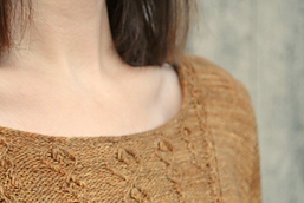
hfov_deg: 14.6
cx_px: 124
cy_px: 146
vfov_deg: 9.8
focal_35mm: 140
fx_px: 1184
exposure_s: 1/30
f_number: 5.6
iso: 200
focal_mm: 48
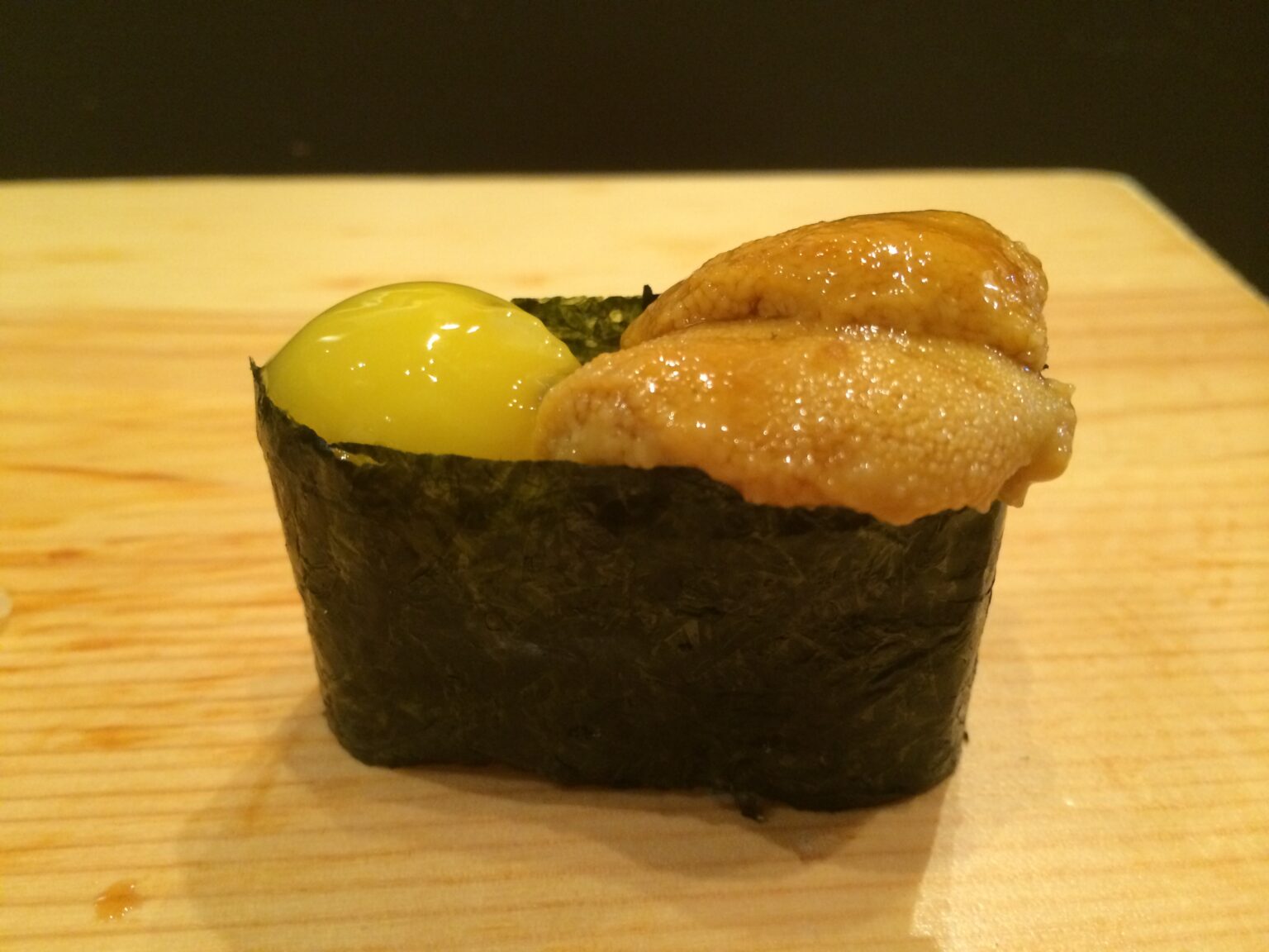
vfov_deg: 46.8
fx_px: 1100
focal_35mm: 30
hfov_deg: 60.0
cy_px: 476
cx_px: 634
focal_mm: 4.12
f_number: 2.2
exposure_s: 1/15
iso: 320
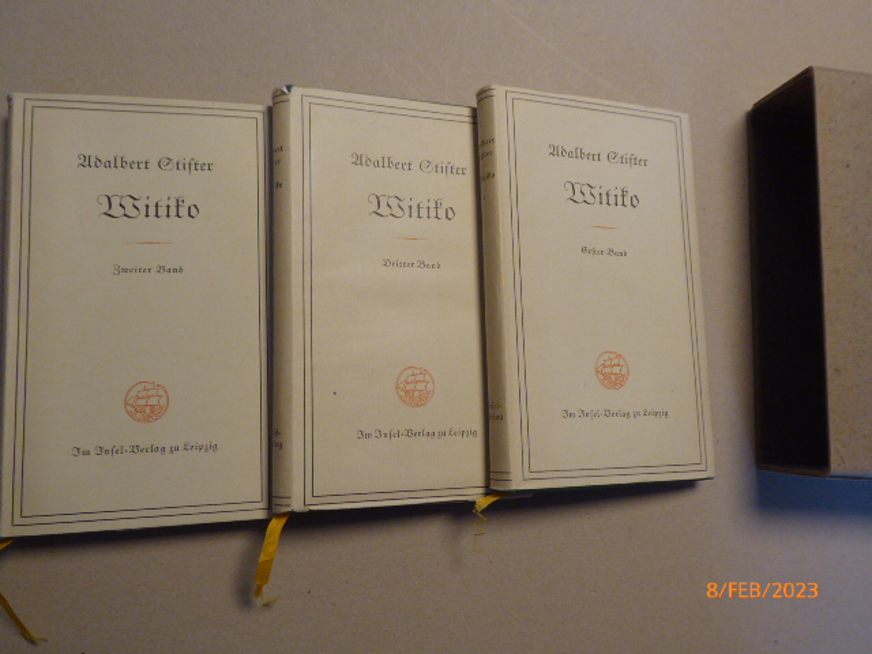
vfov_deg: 48.2
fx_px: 731
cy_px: 327
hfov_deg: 61.7
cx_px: 436
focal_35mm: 29
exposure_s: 1/60
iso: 320
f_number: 3.5
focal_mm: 5
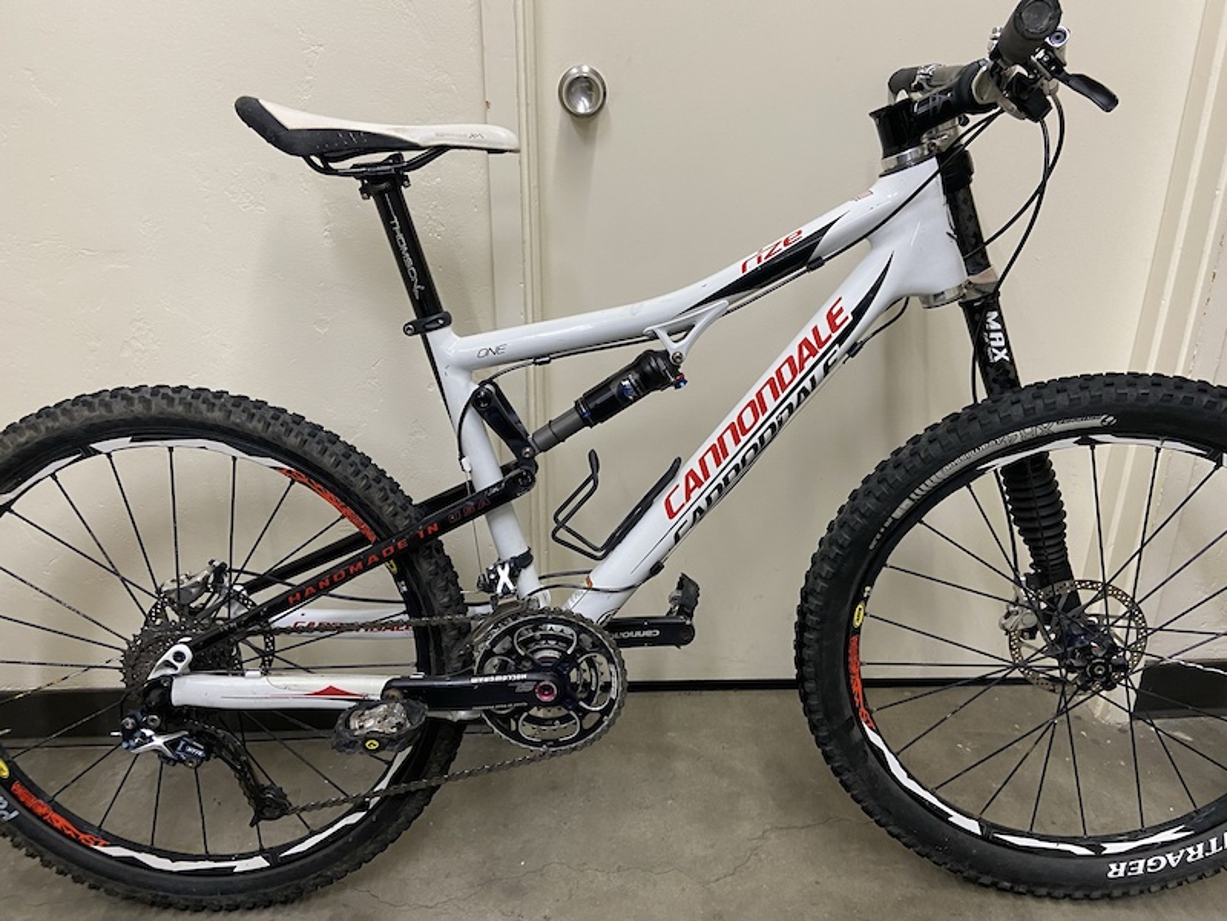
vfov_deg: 53.1
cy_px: 460
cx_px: 614
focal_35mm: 26
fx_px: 922
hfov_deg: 67.3
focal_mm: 4.25
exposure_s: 1/60
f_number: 1.8
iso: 160
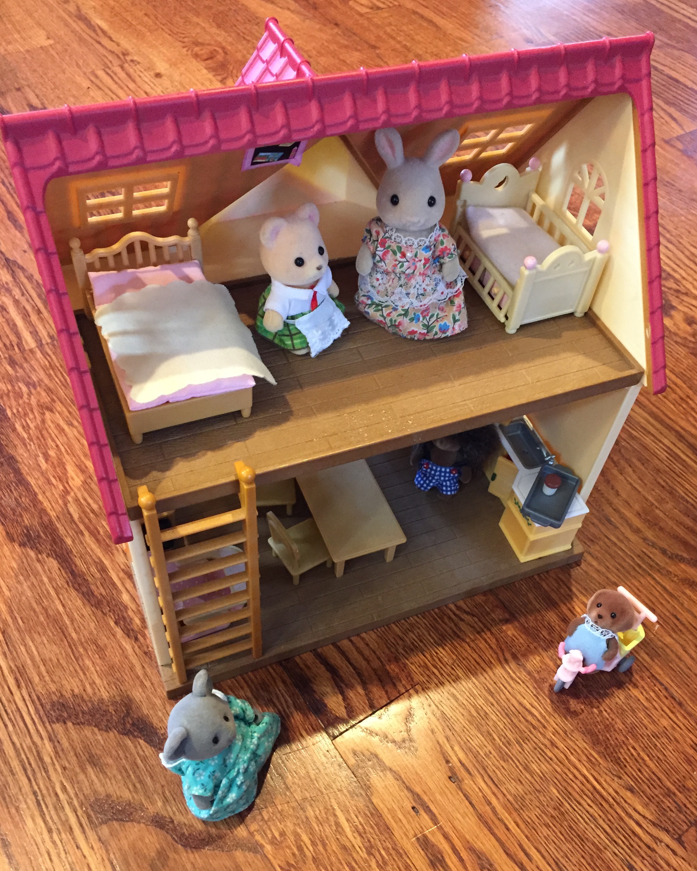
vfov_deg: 57.1
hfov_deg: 47.1
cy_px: 468
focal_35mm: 31
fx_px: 799
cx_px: 344
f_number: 2.2
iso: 250
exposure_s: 1/20
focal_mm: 4.15
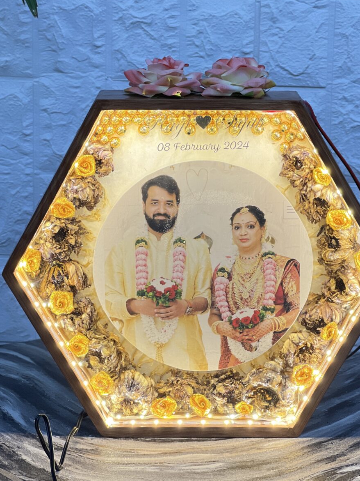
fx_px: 1401
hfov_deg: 14.6
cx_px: 203
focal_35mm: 101
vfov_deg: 19.4
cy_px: 232
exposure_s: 1/33
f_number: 2.8
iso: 160
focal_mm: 9
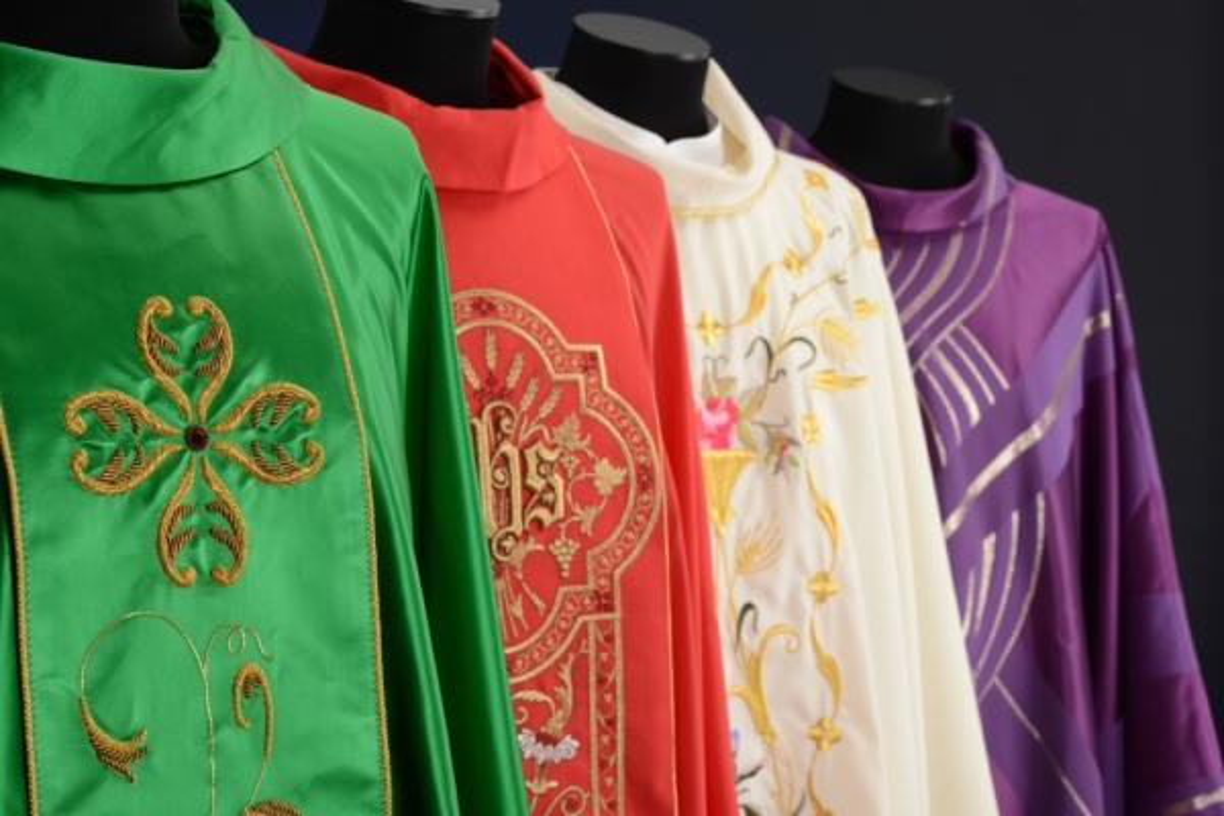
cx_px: 612
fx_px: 3570
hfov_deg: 19.5
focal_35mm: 105
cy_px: 408
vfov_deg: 13.0
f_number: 18
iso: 100
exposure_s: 1/125
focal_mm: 105
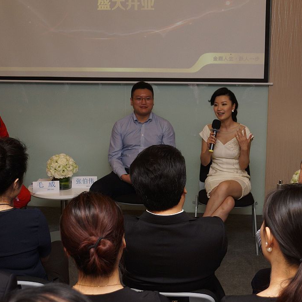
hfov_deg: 28.1
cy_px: 136
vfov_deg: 28.1
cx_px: 166
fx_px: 602
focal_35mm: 61
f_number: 5
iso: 200
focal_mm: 28
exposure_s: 1/100
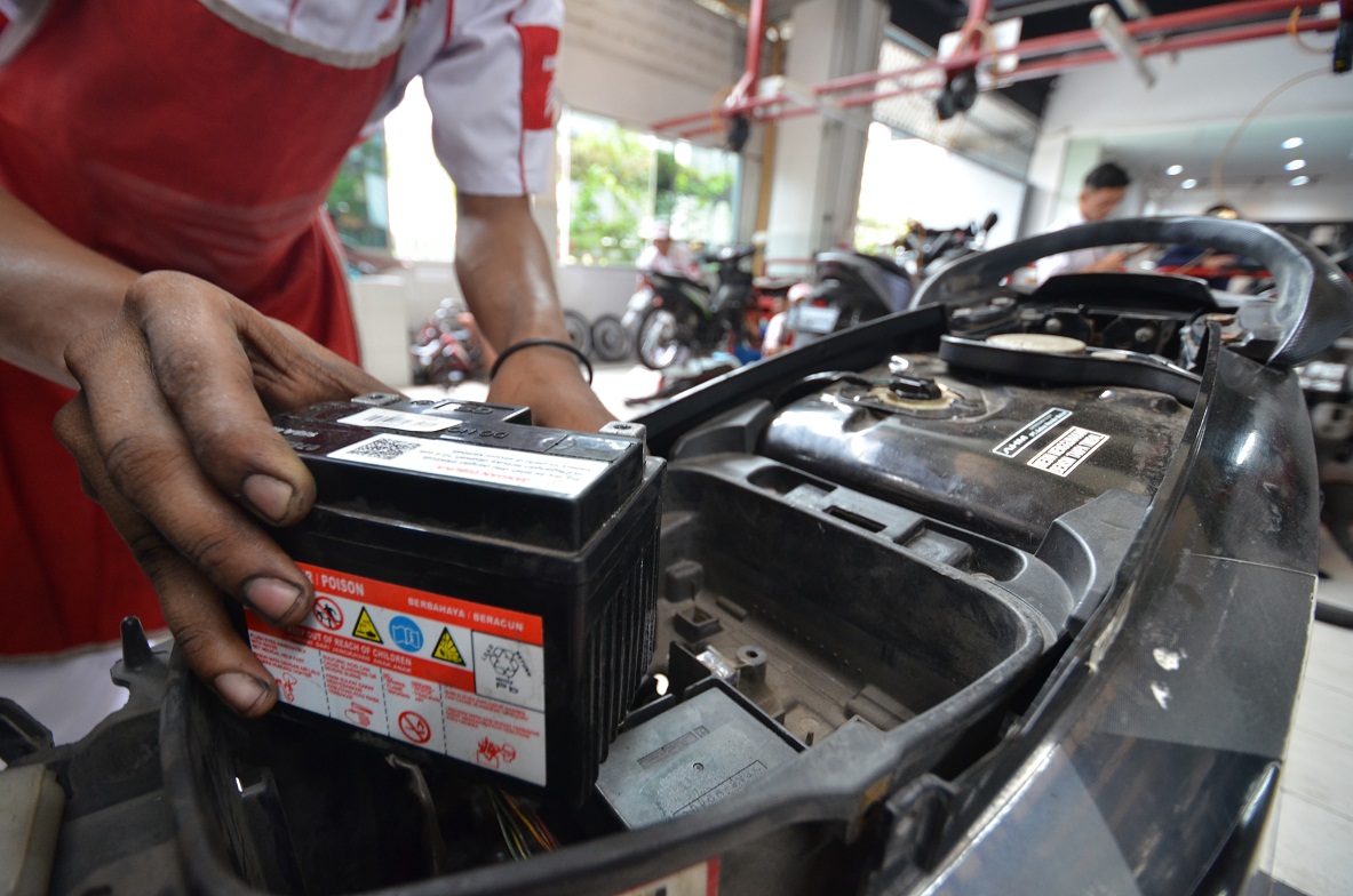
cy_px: 448
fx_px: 563
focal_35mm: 15
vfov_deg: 77.1
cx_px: 676
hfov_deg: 100.5
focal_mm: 10
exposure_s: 1/30
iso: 800
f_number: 3.5
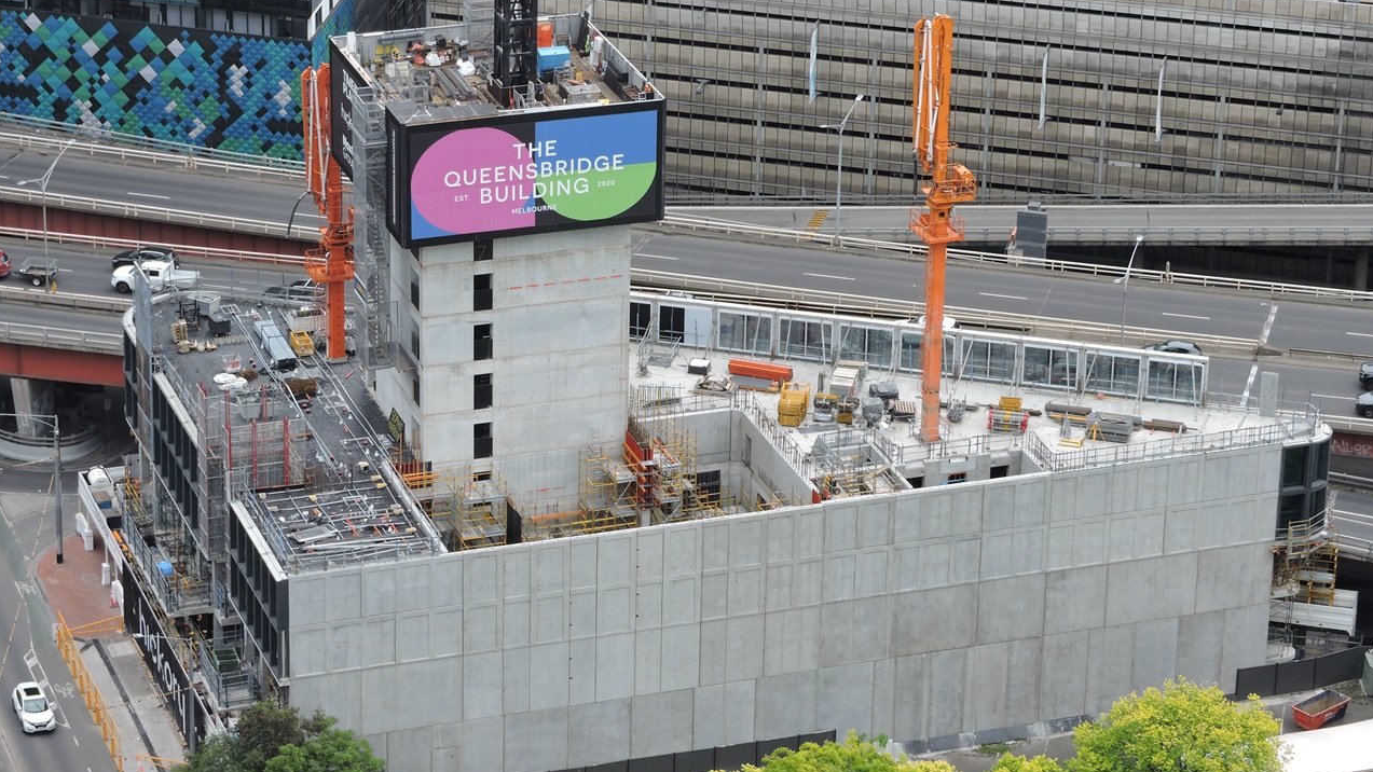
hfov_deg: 17.0
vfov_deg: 9.6
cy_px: 339
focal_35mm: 126
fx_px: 4587
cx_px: 688
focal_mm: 20.6
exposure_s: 1/160
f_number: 5
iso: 100
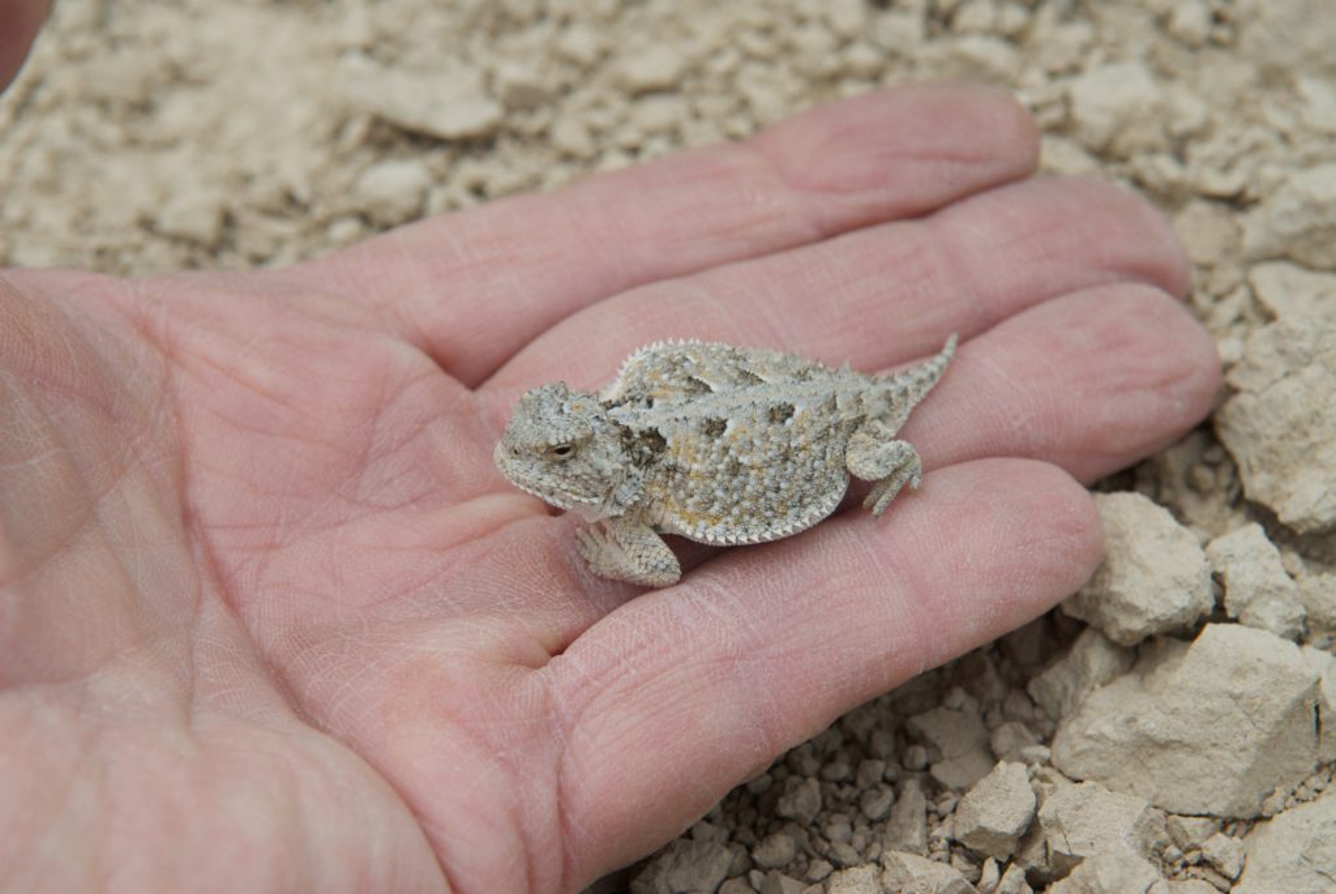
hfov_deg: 24.6
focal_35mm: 82
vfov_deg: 16.6
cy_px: 447
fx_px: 3065
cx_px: 668
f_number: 10
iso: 400
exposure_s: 1/1000
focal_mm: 55
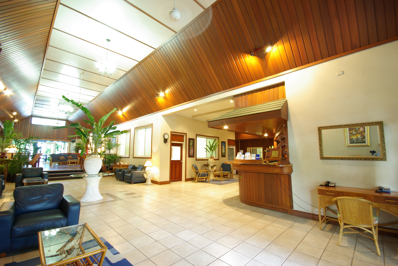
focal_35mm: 15
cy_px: 133
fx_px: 166
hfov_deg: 100.3
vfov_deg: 77.5
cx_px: 199
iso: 100
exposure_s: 6
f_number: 8
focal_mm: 10
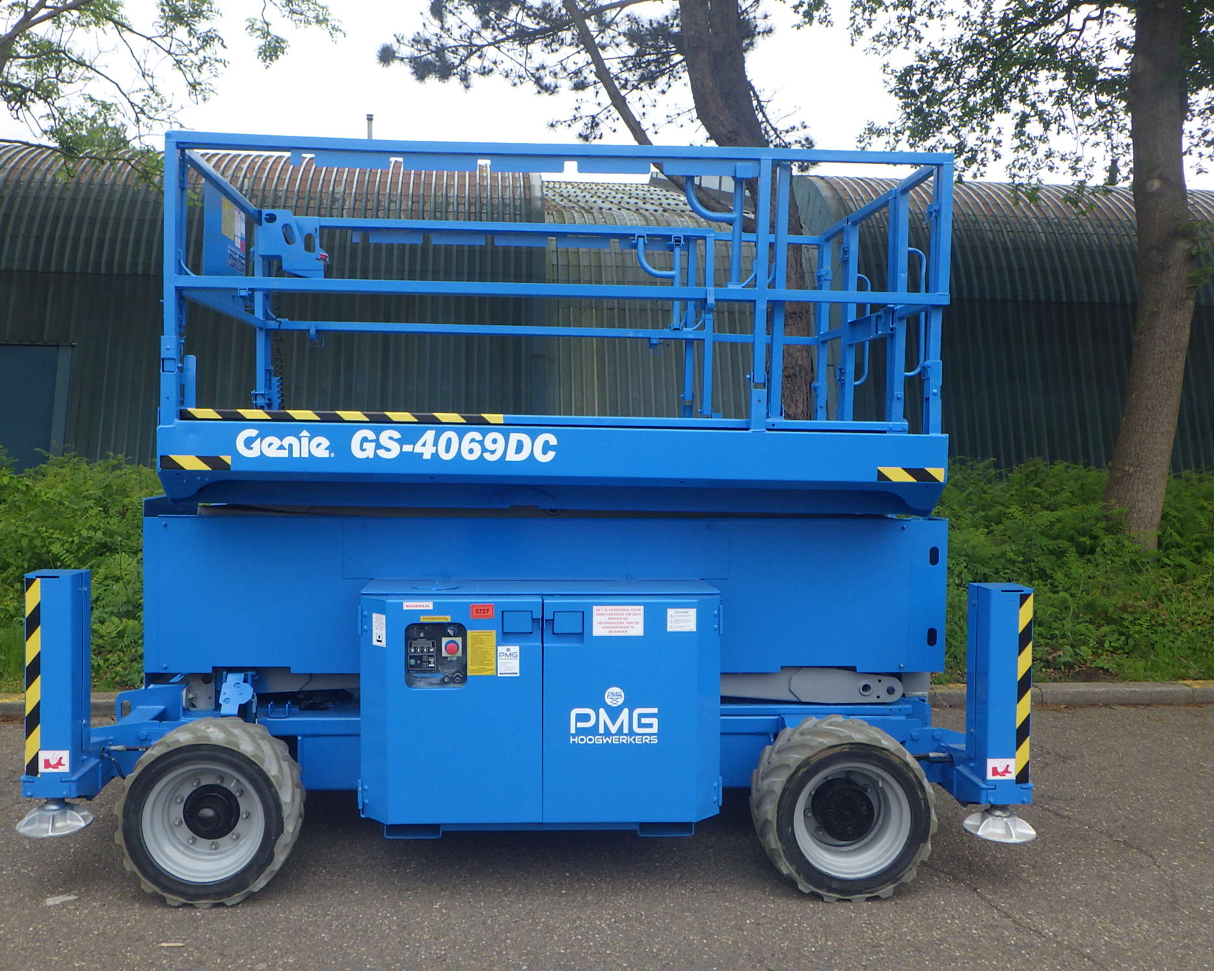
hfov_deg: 58.7
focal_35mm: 30
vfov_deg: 48.5
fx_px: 1078
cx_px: 551
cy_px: 488
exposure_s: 1/125
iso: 125
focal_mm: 5
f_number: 4.2
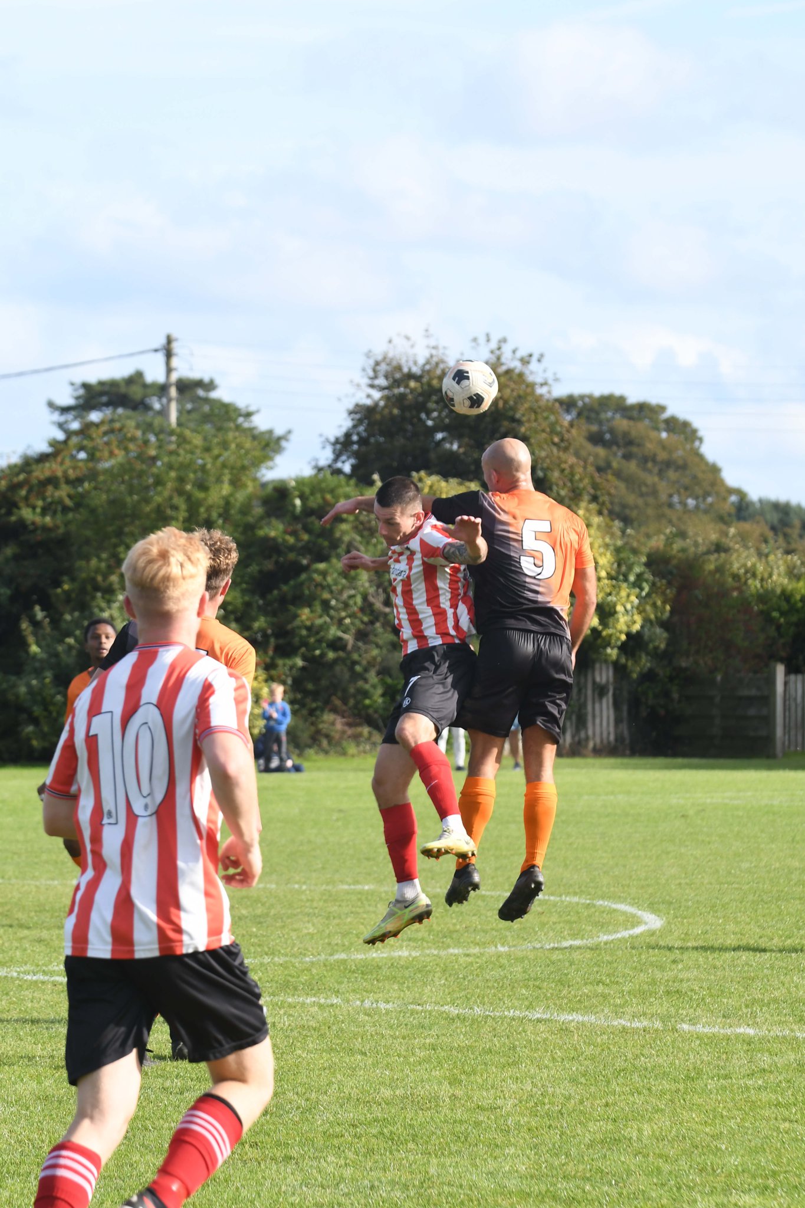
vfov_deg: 10.2
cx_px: 402
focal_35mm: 202
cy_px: 604
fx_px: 6793
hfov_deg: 6.8
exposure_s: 1/800
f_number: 11
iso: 500
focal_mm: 135
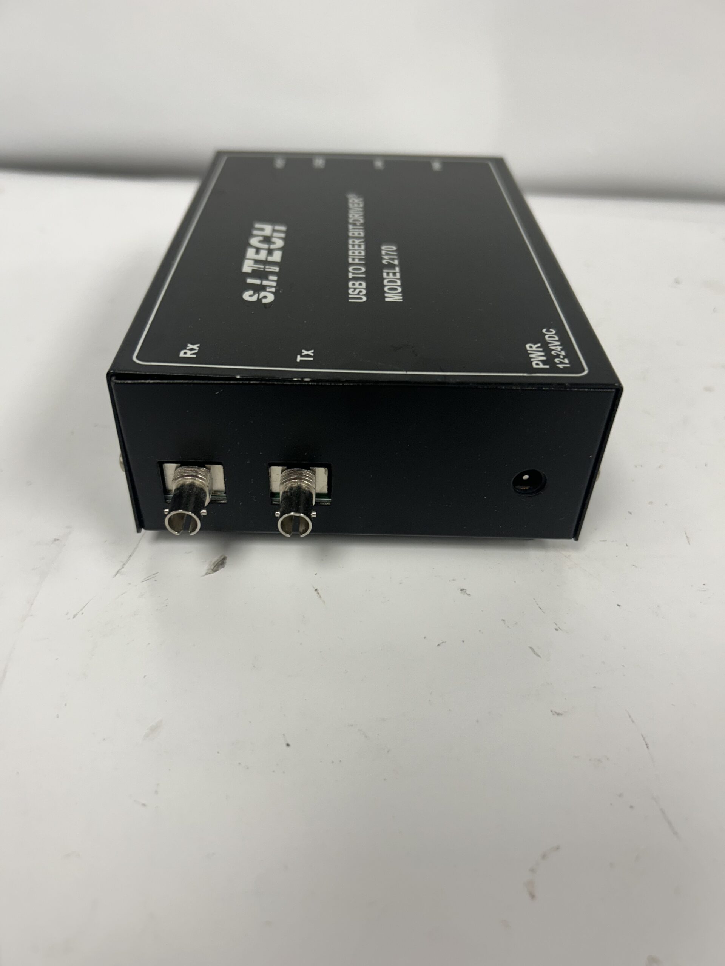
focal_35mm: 26
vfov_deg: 67.3
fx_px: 726
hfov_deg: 53.1
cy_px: 483
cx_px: 362
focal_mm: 5.7
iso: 64
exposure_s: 1/120
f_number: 1.5
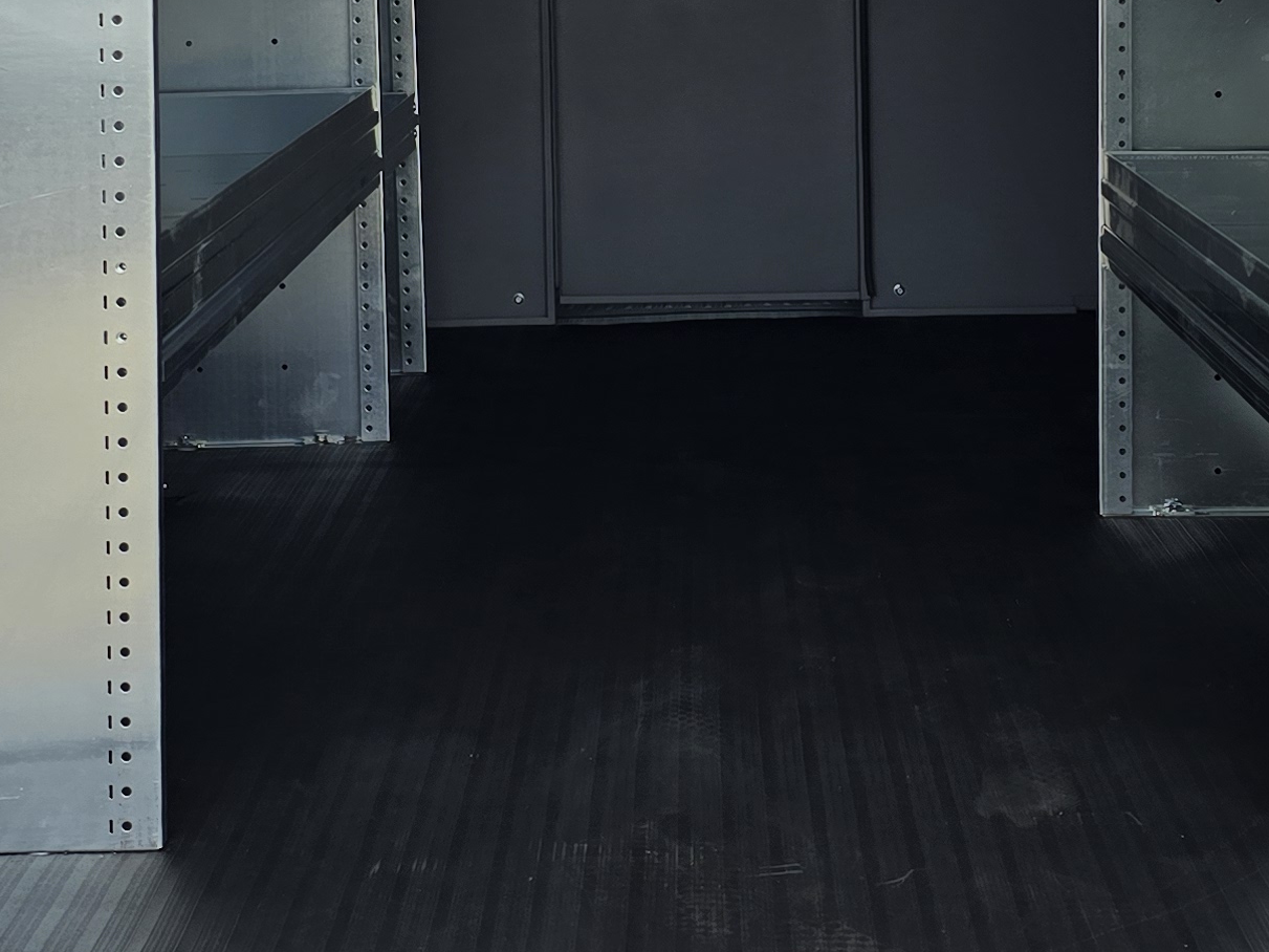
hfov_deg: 25.7
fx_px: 2786
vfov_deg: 19.0
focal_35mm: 76
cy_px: 51
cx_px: 687
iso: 12
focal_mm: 6.3
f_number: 1.7
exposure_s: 1/474
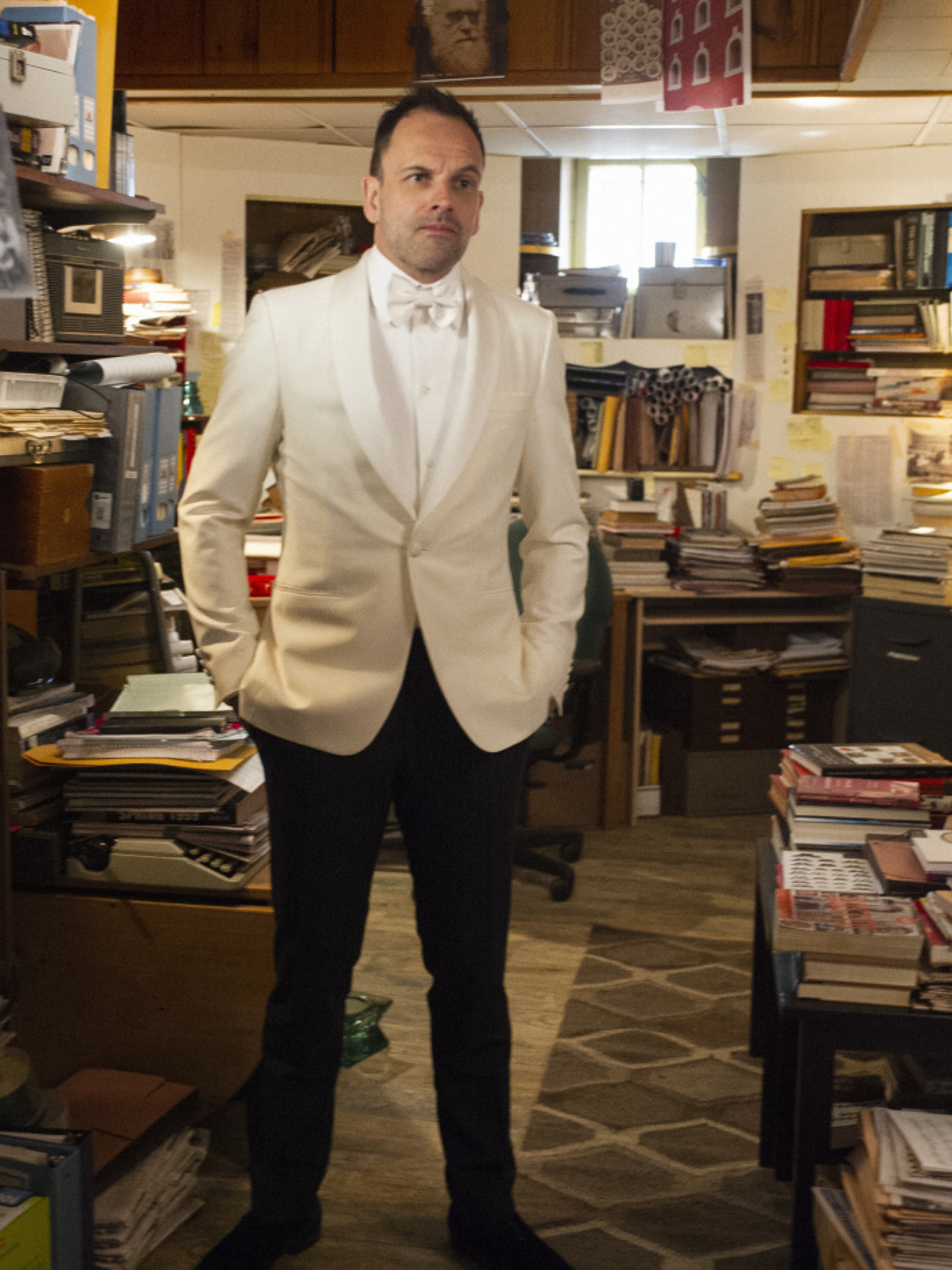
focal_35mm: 47
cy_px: 616
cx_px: 445
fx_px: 1723
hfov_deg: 30.9
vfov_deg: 40.4
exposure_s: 1/60
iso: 5000
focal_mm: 38
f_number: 2.8
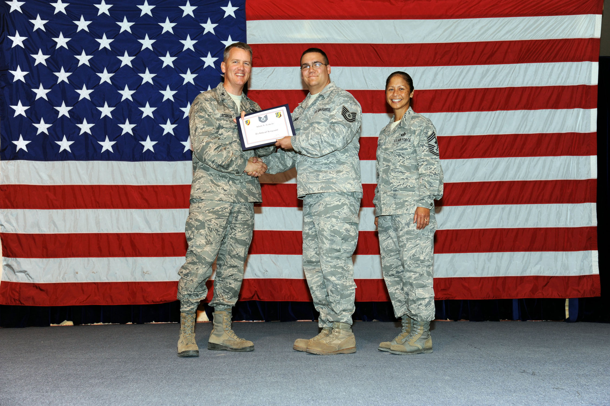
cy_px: 203
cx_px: 305
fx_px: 881
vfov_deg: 26.0
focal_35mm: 52
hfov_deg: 38.2
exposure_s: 1/60
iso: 800
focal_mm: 52
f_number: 5.6
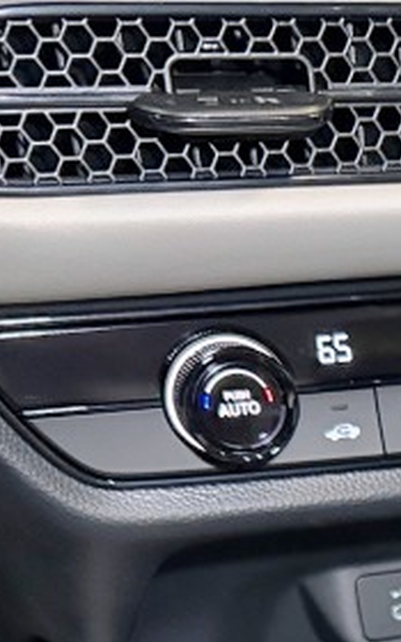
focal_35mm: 93
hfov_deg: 12.1
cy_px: 871
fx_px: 1626
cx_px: 864
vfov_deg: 20.1
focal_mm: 6.86
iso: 640
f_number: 1.78
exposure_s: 1/60
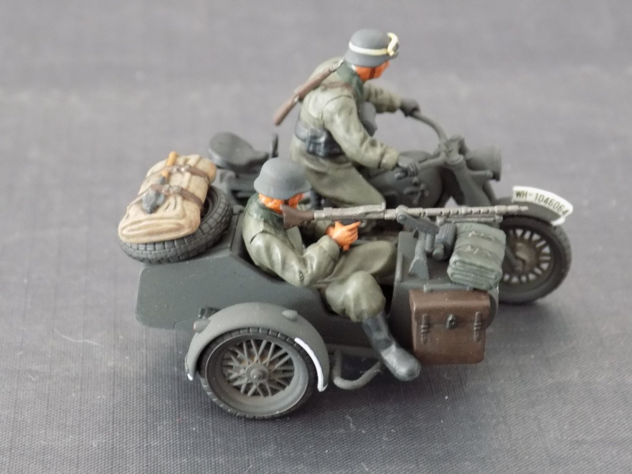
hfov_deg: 25.0
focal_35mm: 78
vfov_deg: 18.9
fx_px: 1424
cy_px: 237
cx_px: 316
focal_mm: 13.9
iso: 400
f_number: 4.3
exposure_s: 1/2.5
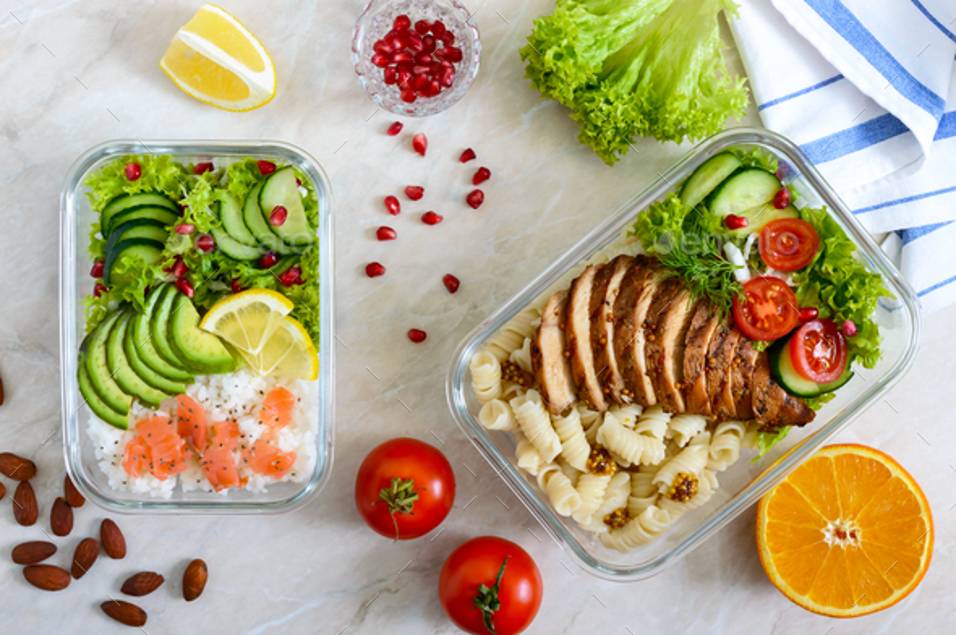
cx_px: 478
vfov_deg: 25.7
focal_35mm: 52
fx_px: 1393
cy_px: 318
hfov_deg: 37.9
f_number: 10
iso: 200
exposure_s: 1/160
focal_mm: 35
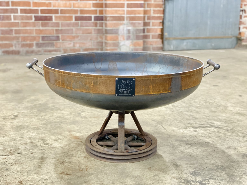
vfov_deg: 28.0
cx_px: 124
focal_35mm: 52
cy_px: 92
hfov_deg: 36.8
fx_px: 371
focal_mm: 6
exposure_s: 1/14
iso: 500
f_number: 2
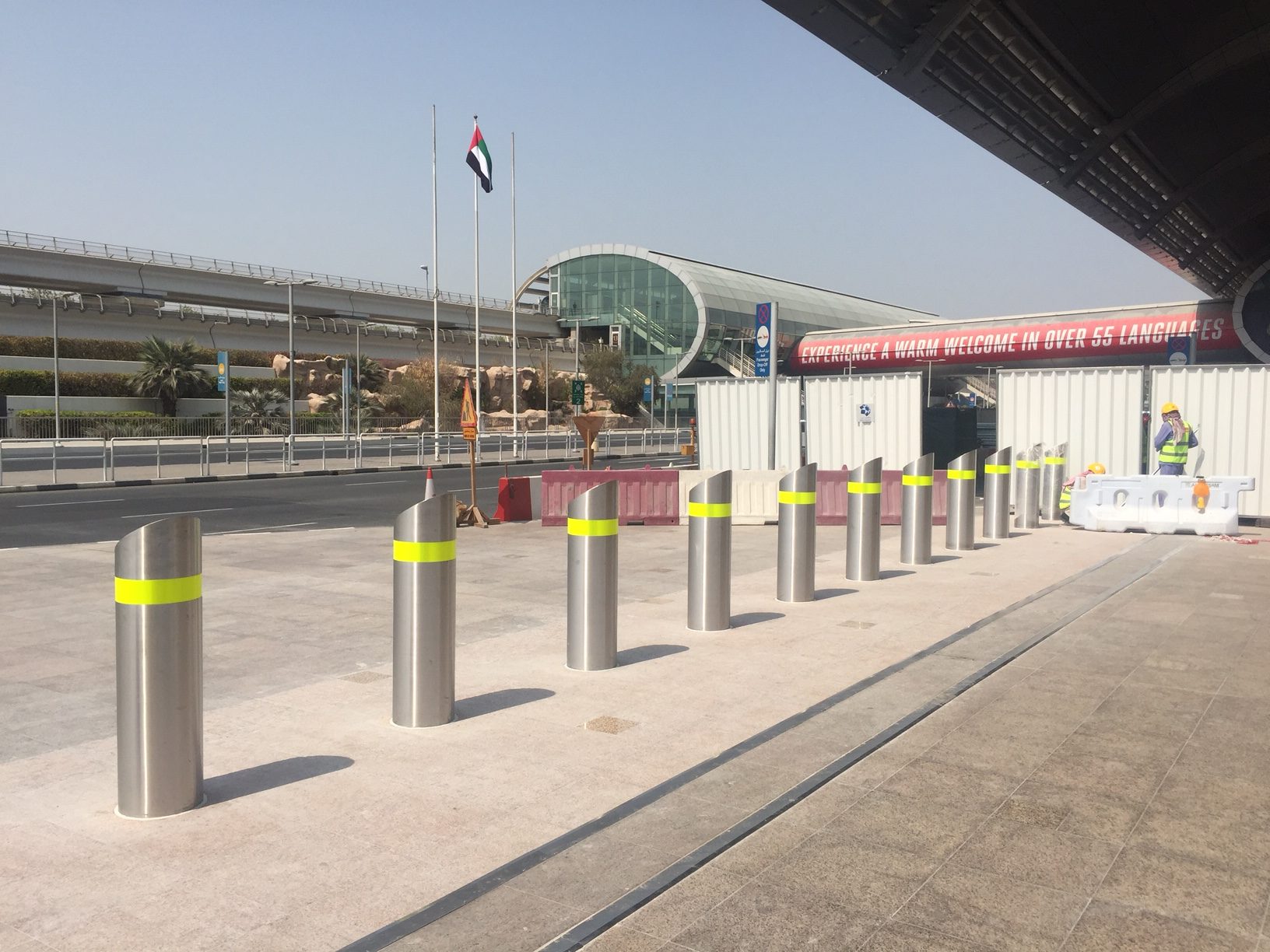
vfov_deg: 48.2
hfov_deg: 61.7
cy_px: 476
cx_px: 635
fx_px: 1064
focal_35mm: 29
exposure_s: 1/3300
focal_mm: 4.15
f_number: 2.2
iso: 32
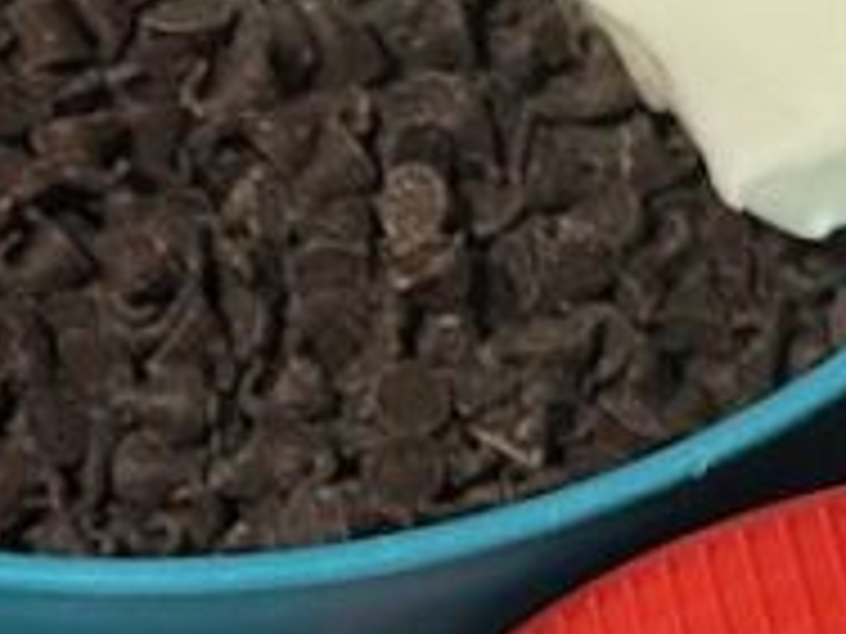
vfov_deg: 8.7
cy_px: 985
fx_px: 4057
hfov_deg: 11.8
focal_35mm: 166
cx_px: -14
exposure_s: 1/60
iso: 500
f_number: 1.5
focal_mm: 5.7
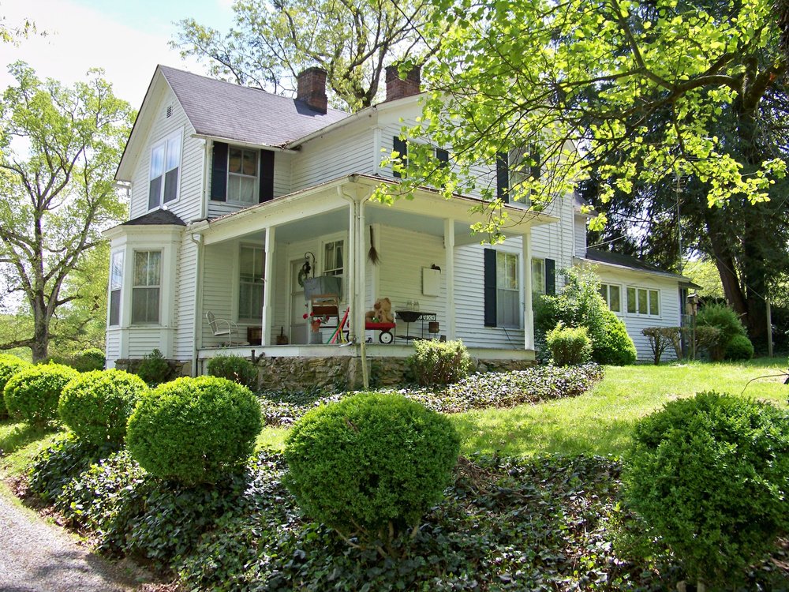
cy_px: 296
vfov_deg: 42.9
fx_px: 752
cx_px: 394
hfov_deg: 55.4
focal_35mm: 33
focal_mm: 5.85
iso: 80
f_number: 2.8
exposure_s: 1/400
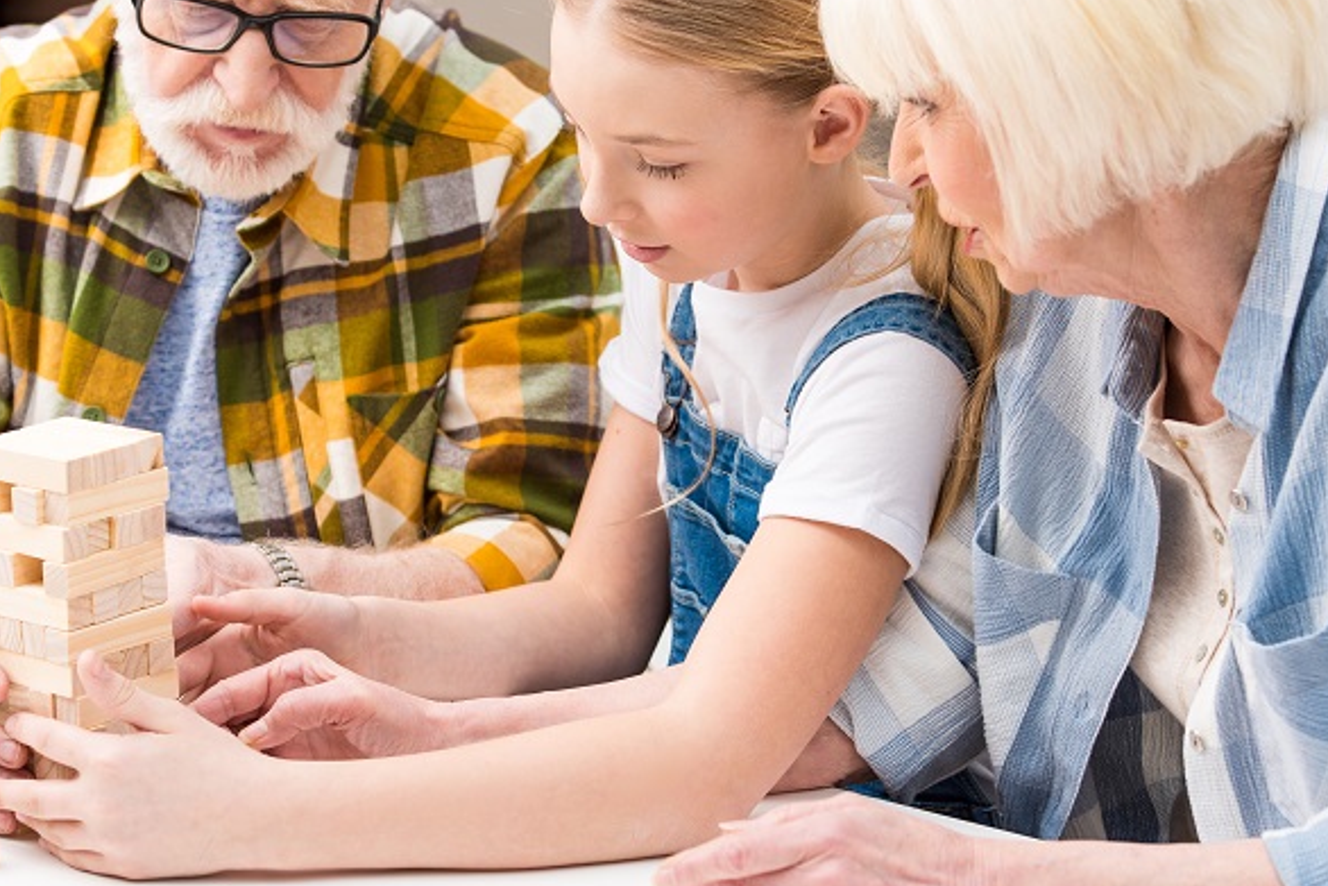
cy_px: 423
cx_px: 594
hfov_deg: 17.6
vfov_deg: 11.8
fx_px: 4280
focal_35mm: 116
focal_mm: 85
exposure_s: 1/200
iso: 200
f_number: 5
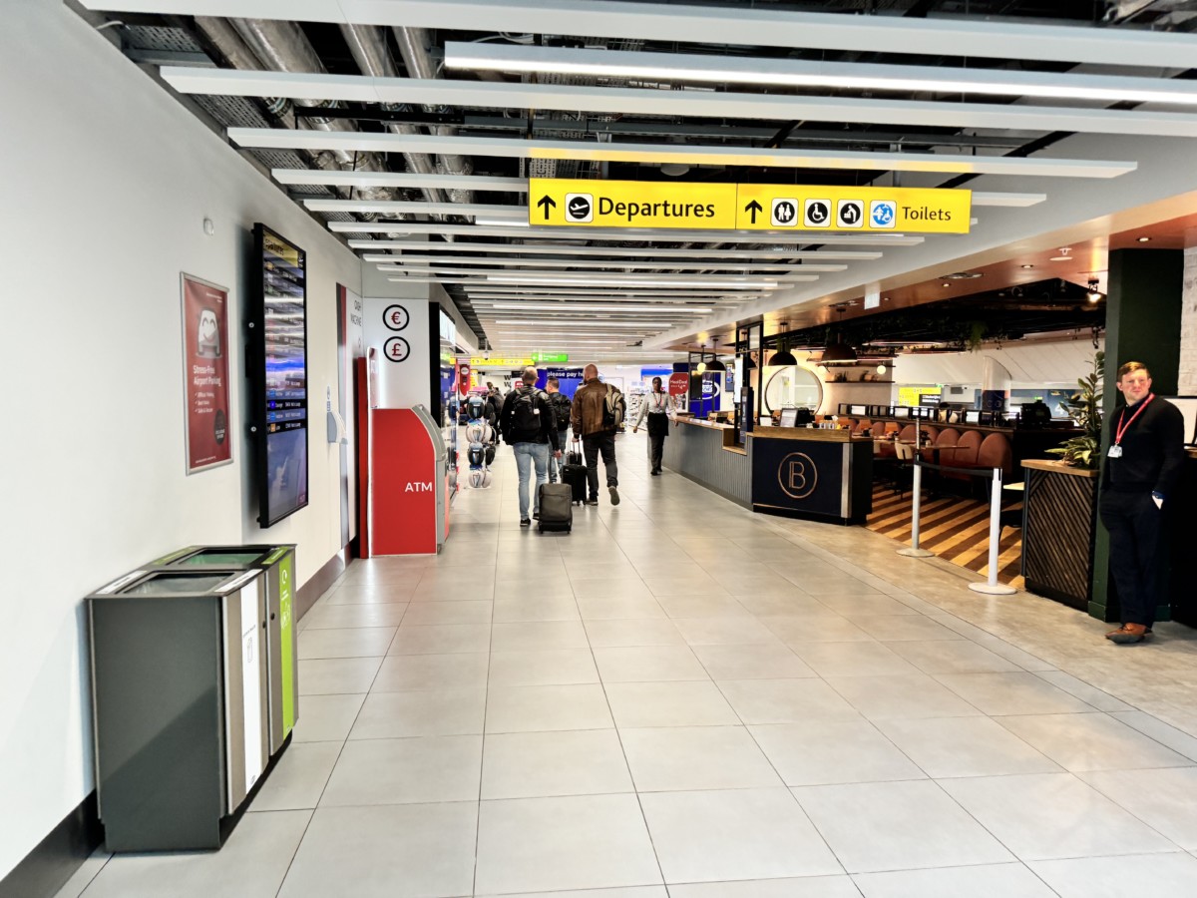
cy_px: 449
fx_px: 830
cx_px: 598
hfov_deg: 71.6
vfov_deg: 56.8
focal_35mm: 24
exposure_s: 1/100
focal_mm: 6.76
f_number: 1.78
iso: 160
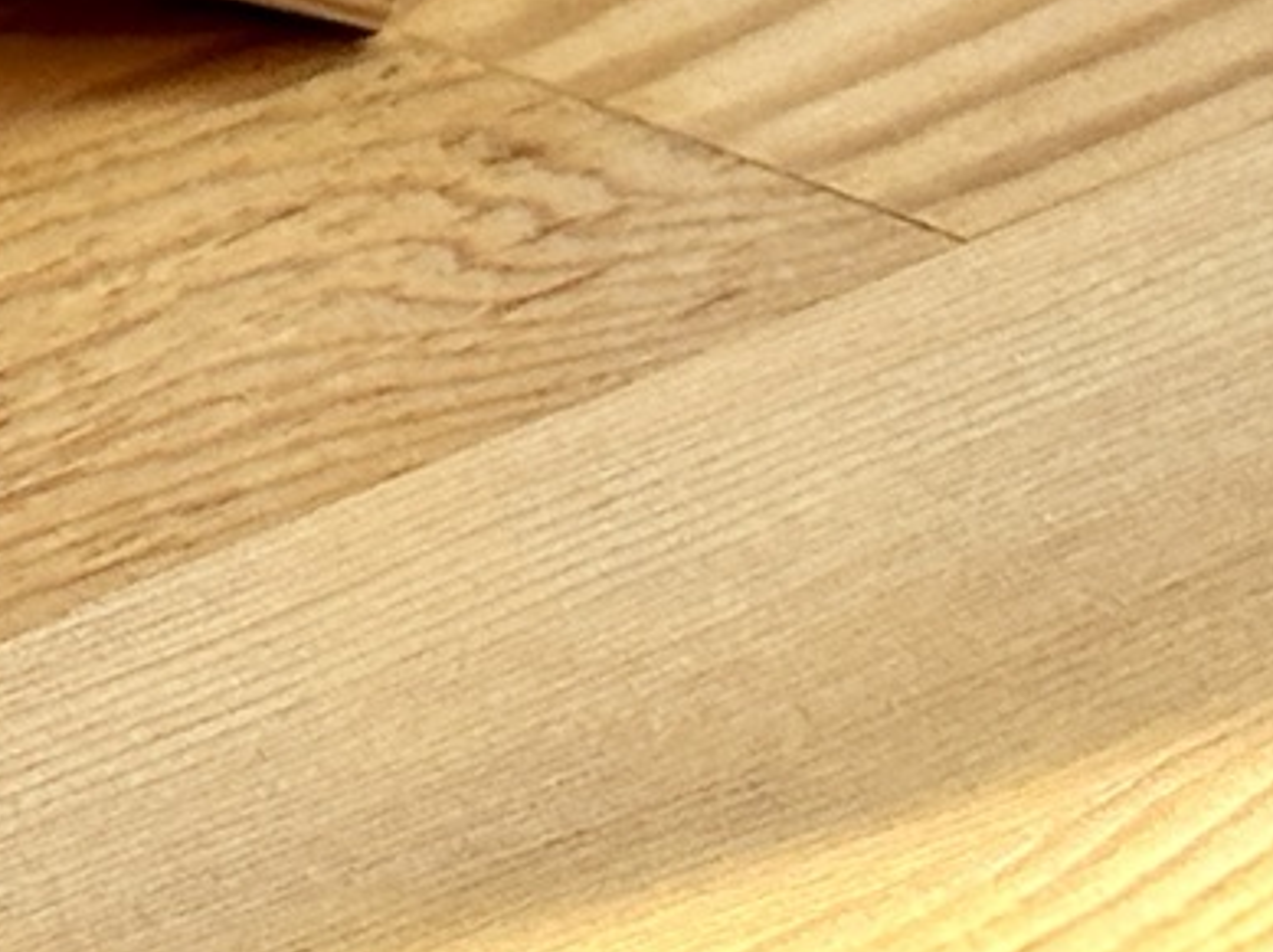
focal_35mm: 247
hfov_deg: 7.6
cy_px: -1367
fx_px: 9075
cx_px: -1646
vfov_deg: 5.8
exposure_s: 1/262
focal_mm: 6.86
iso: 64
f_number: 1.78
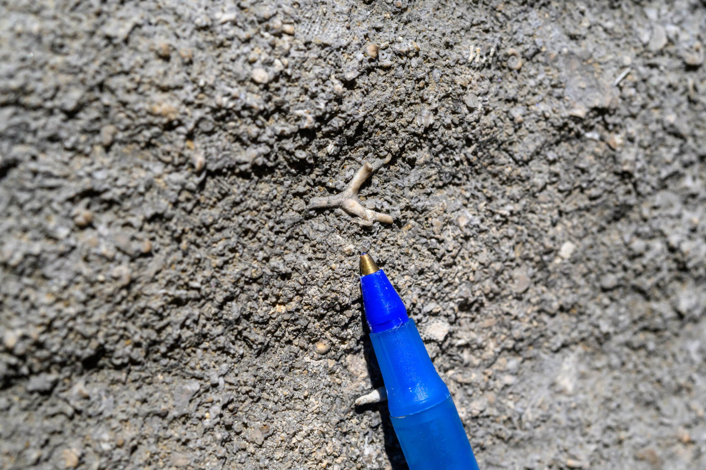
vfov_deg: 22.6
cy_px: 235
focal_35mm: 60
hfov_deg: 33.4
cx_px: 353
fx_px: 1176
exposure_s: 1/2500
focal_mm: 60
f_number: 16
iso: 1600
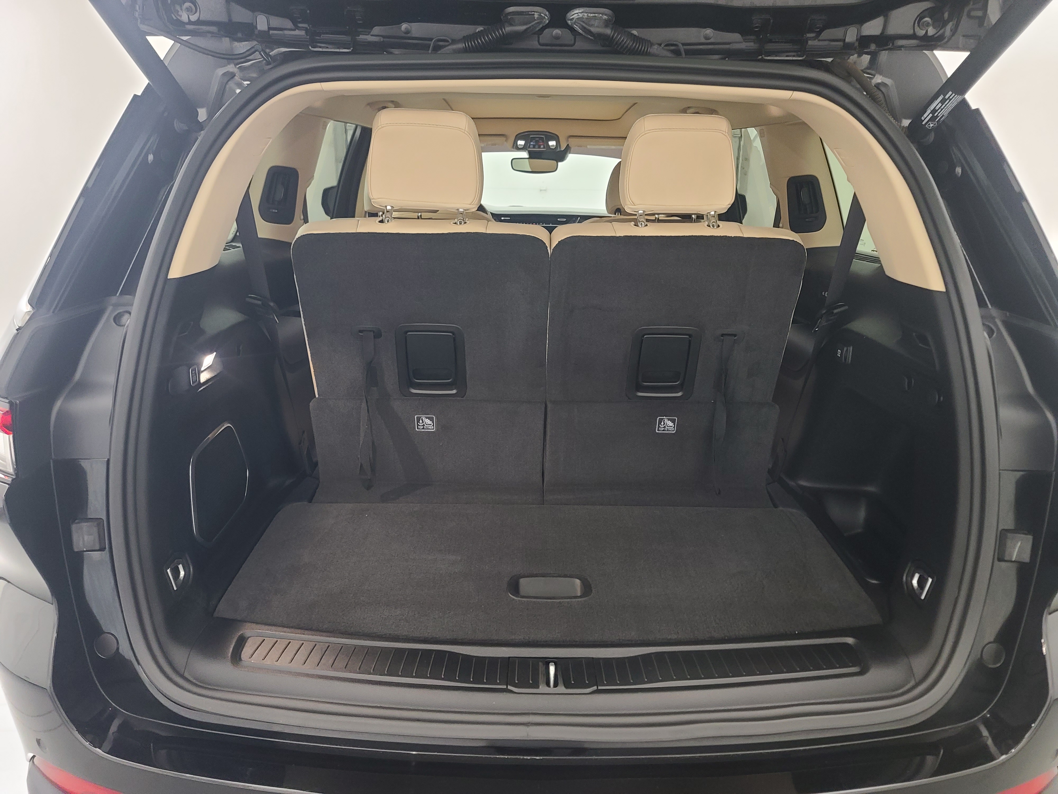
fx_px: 764
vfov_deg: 54.9
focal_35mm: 25
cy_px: 397
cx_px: 529
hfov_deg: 69.4
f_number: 1.8
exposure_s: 1/24
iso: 800
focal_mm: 7
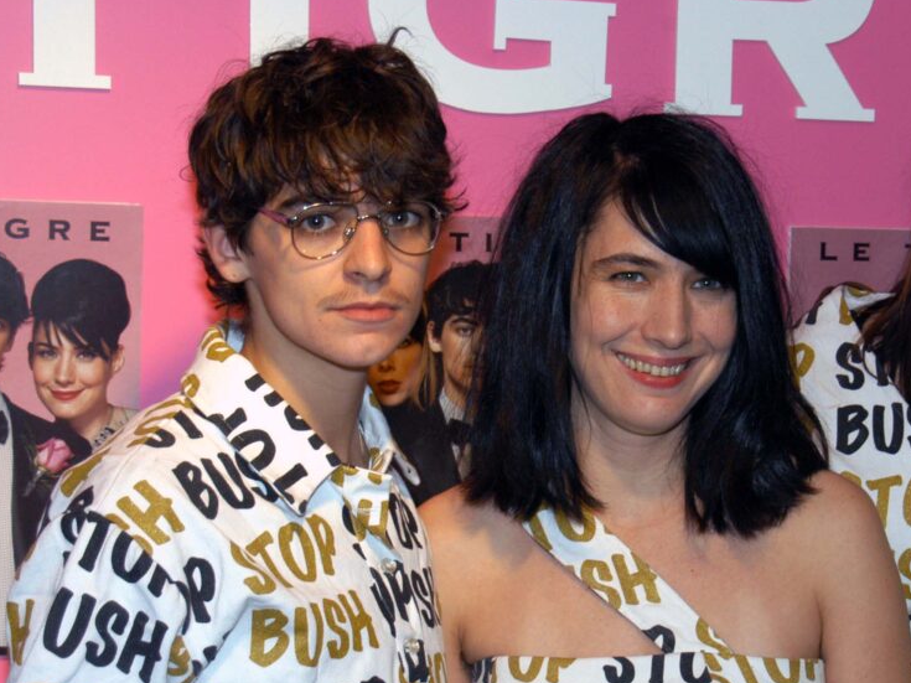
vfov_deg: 13.0
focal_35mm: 114
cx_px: 706
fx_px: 2996
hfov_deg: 17.2
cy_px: 456
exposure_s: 1/60
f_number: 5.6
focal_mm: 45
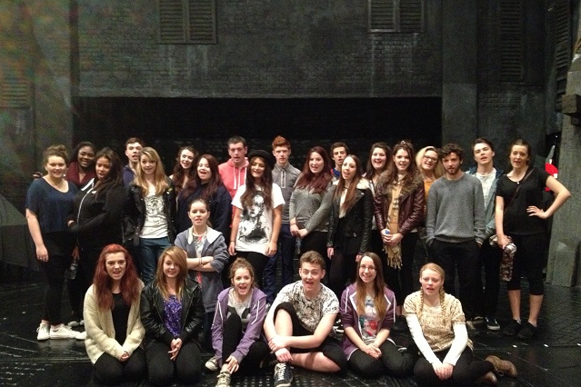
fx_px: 597
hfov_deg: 51.9
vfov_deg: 35.9
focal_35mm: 37
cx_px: 290
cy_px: 208
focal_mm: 4.28
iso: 800
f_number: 2.4
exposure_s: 1/15
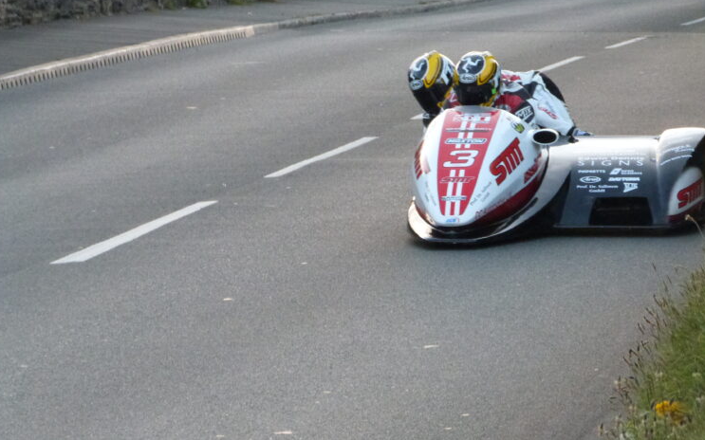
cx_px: 353
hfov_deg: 6.6
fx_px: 6128
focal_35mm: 319
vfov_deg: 4.1
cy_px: 245
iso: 800
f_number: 4
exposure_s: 1/500
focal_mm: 52.3
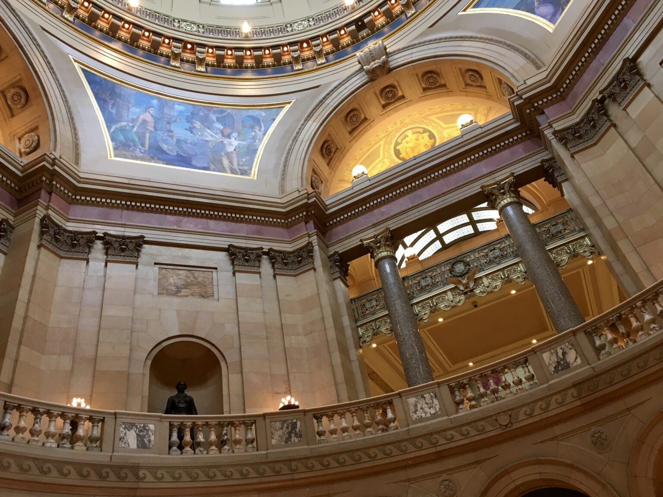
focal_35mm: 29
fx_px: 555
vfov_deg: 48.2
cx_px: 332
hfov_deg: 61.7
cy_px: 248
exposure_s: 1/30
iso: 80
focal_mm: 4.15
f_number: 2.2
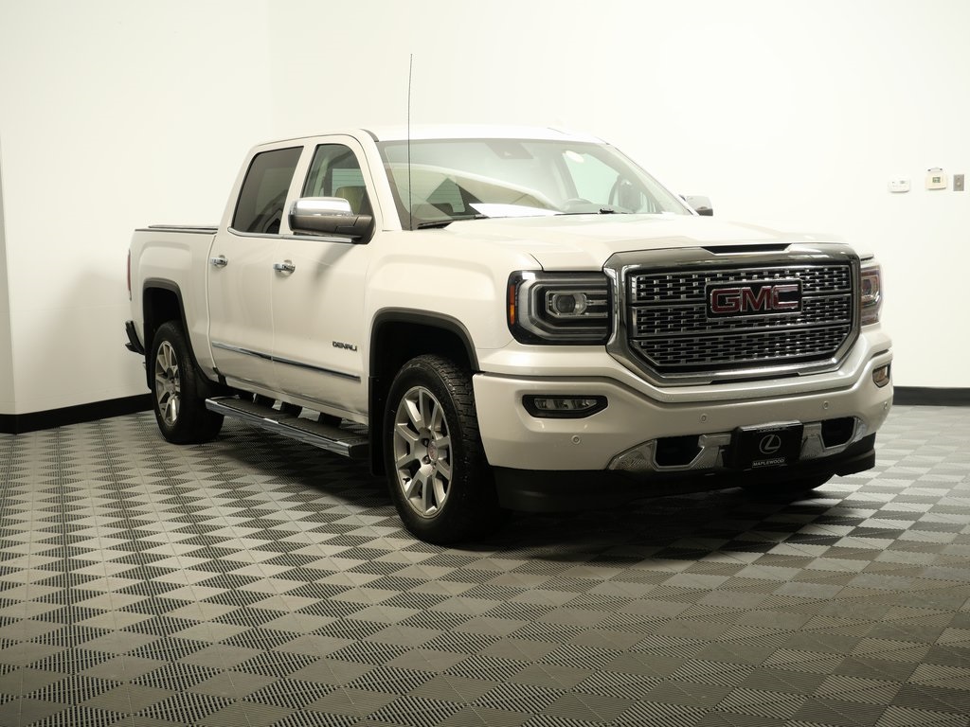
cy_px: 364
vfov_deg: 32.9
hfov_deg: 42.9
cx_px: 485
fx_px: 1233
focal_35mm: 44
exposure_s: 1/80
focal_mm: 22
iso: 250
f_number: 5
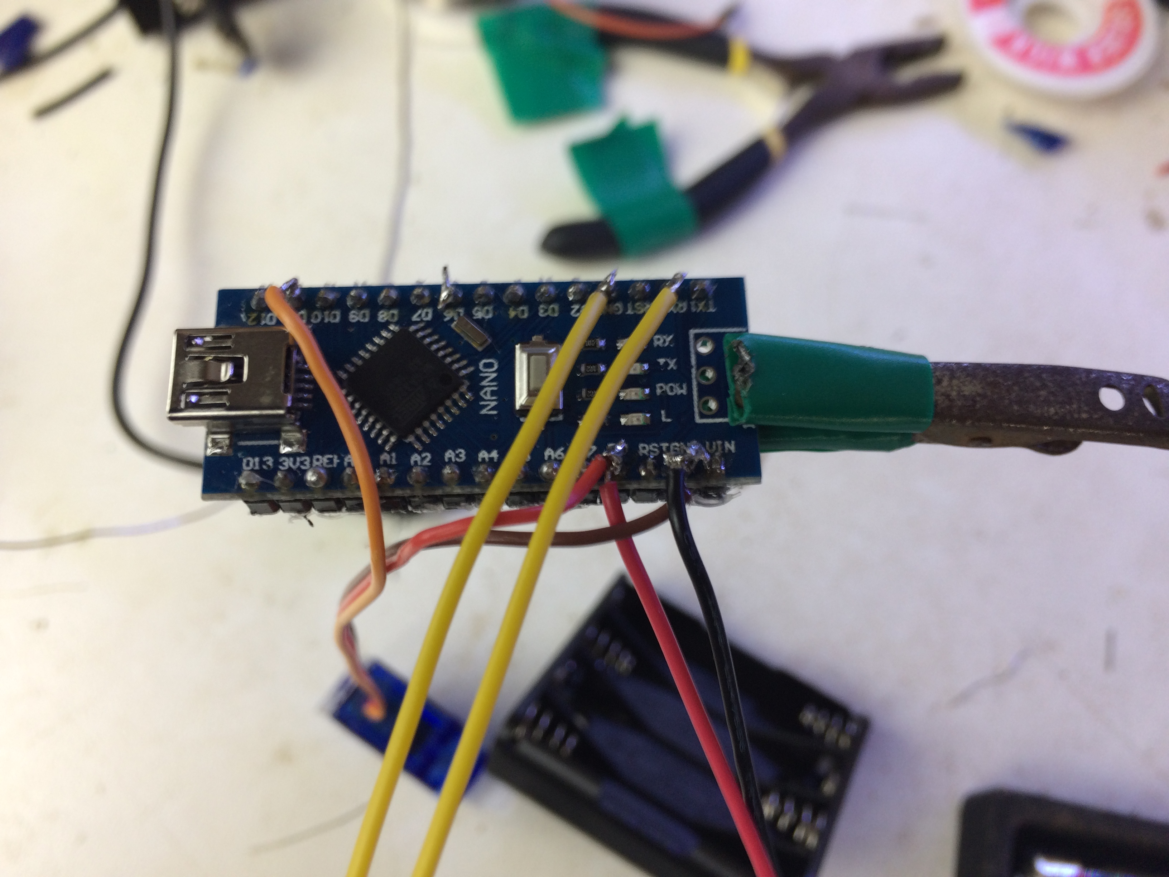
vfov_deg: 48.2
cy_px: 438
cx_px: 584
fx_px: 979
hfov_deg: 61.7
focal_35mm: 29
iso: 40
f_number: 2.2
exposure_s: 1/50
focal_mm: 4.15
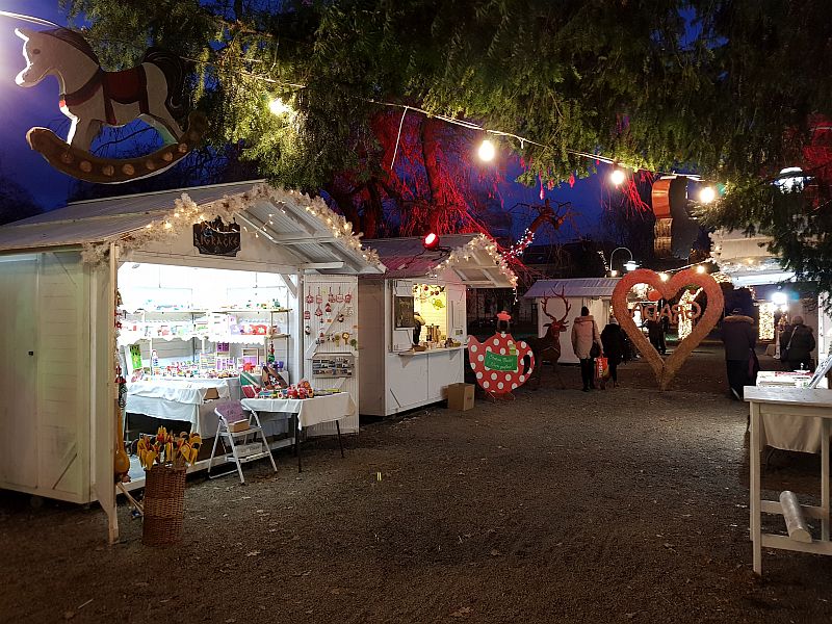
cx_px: 416
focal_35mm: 26
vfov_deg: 53.1
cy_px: 312
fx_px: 625
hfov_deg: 67.3
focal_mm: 4.2
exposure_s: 1/20
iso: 250
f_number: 1.7
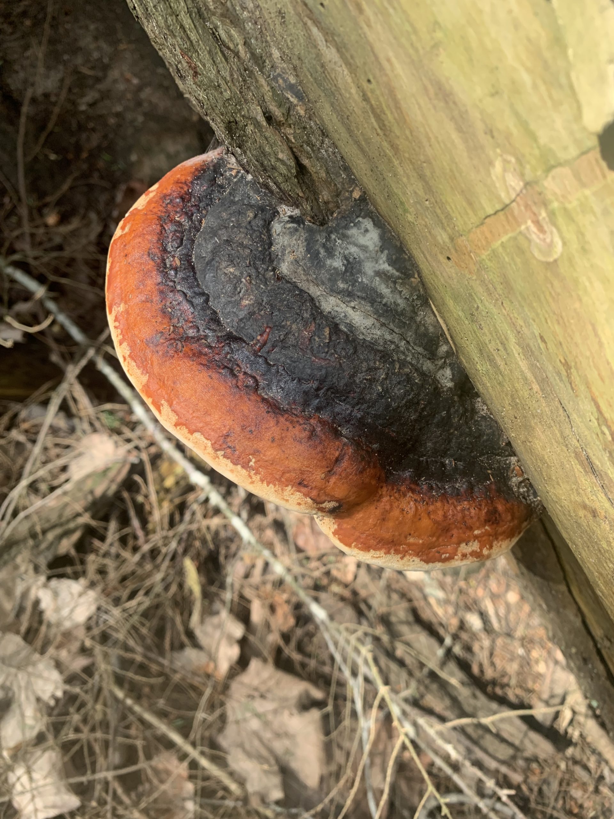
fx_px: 615
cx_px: 307
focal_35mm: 26
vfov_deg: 67.3
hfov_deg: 53.1
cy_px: 410
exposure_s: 1/121
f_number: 1.8
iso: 80
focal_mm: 4.25
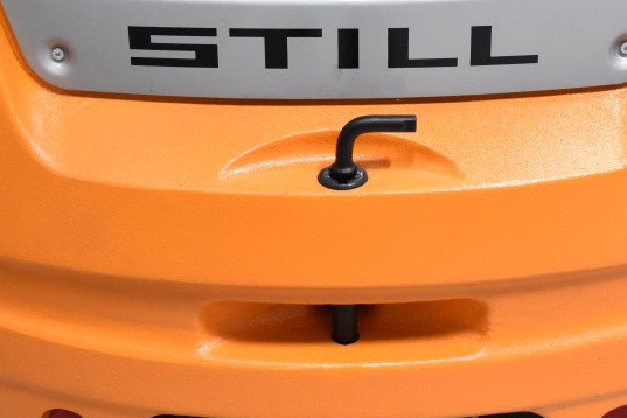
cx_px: 344
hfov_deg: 26.3
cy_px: 217
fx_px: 1343
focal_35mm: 77
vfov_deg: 17.7
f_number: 3.8
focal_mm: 23
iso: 1600
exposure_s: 1/50
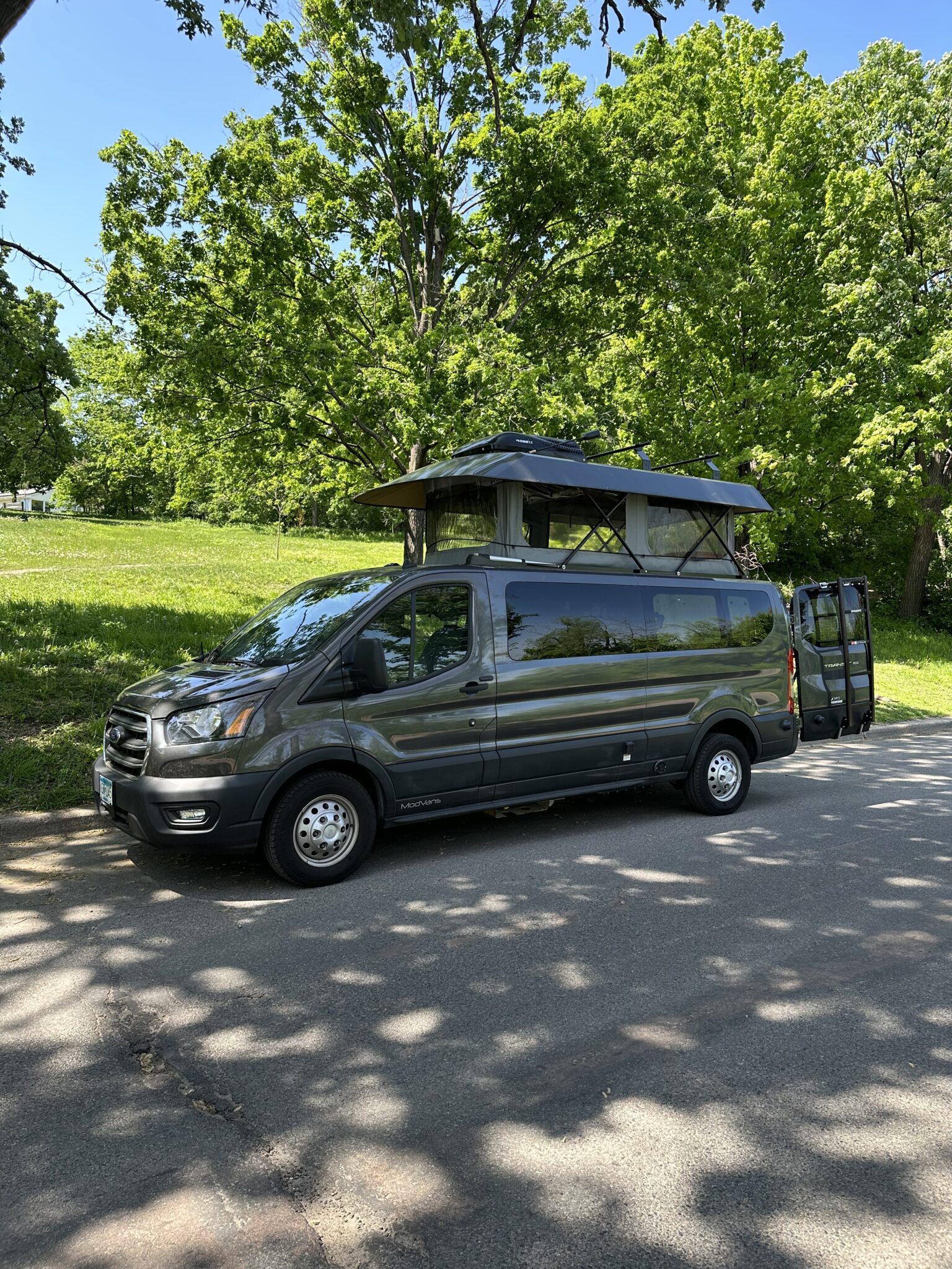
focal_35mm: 24
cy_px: 634
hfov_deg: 56.8
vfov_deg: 71.6
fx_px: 880
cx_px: 476
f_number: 1.78
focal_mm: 6.86
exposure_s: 1/672
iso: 80
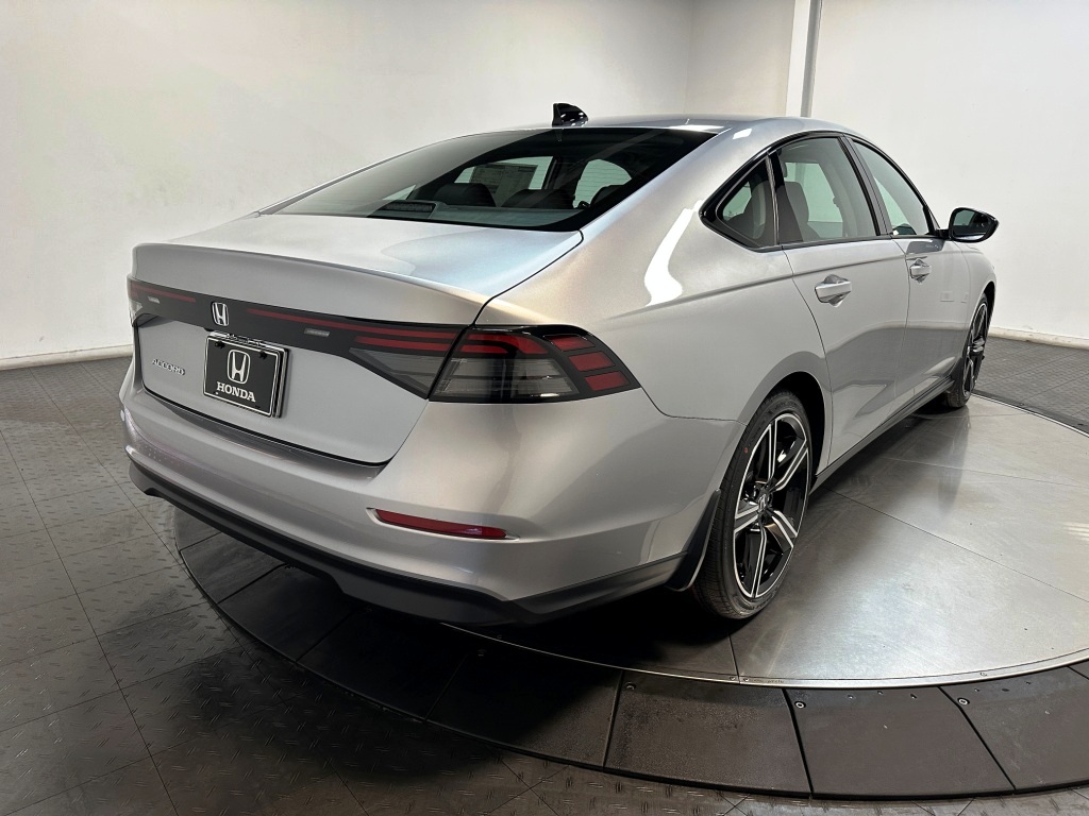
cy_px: 408
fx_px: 755
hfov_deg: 71.6
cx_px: 544
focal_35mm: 24
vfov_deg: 56.8
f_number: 1.78
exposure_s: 1/60
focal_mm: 6.86
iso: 250
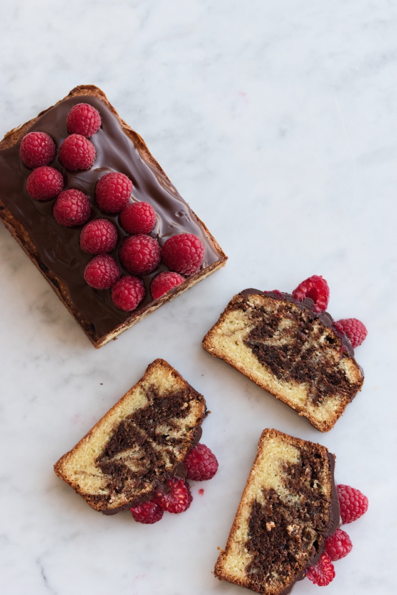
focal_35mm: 135
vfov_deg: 15.2
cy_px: 298
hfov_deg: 10.2
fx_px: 2233
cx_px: 198
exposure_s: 1/250
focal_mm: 90
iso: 1000
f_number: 5.6
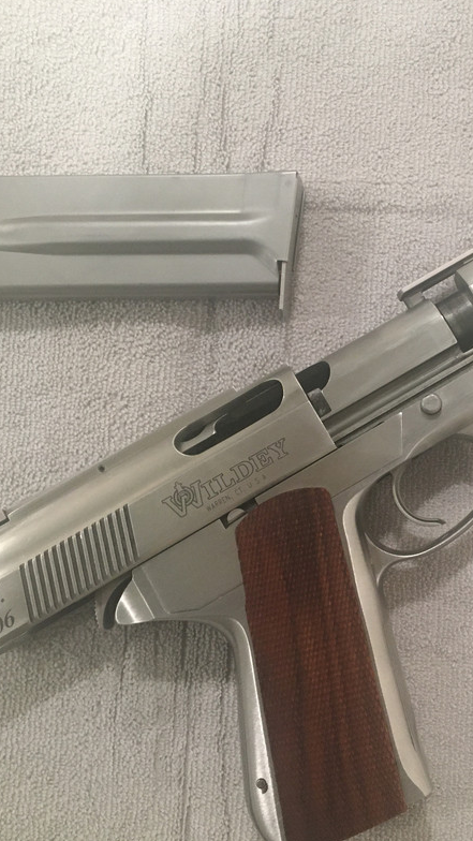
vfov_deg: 47.4
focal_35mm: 43
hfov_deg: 26.7
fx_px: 959
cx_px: 430
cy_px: 416
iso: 160
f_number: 2.2
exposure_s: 1/30
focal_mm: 4.15
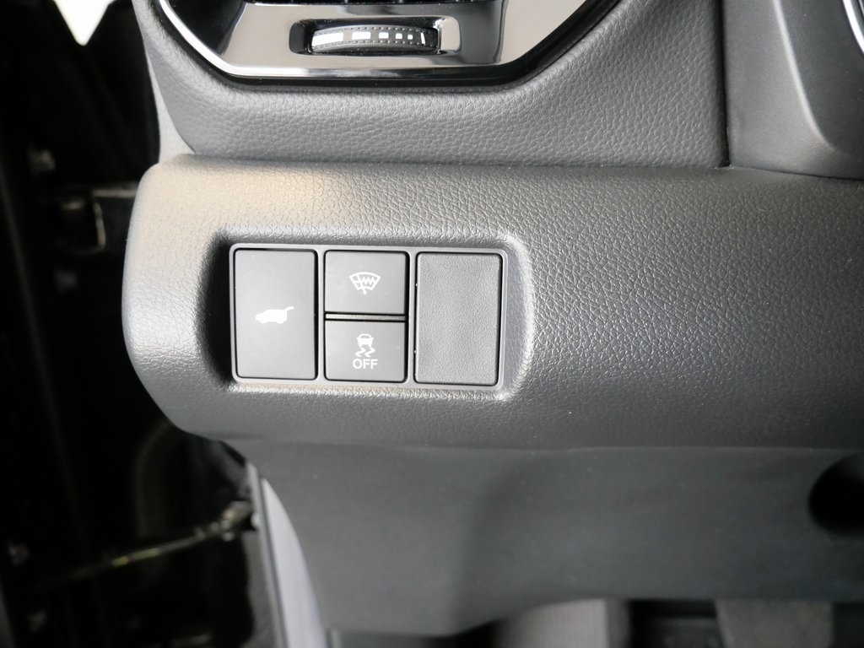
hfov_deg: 71.6
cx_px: 432
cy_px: 324
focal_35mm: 24
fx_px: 599
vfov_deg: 56.8
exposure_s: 1/60
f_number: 3.5
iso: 3200
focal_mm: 12
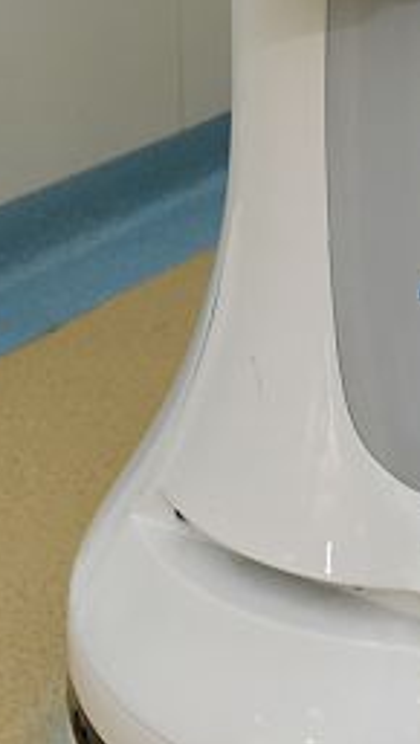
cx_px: 209
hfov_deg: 14.6
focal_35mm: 83
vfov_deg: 23.7
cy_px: -109
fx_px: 1640
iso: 1600
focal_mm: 17
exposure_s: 1/160
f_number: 3.5
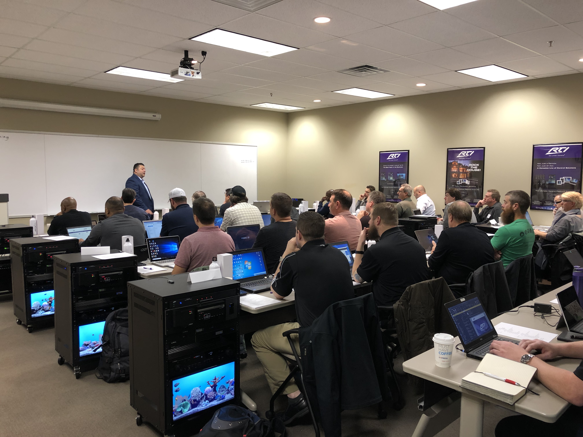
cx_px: 292
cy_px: 218
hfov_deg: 63.4
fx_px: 472
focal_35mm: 28
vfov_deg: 49.7
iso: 40
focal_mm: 4
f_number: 1.8
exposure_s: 1/17
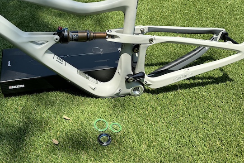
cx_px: 86
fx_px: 251
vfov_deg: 35.7
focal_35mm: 37
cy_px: 58
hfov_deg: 51.2
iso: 80
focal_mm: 6.76
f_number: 1.78
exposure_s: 1/2041
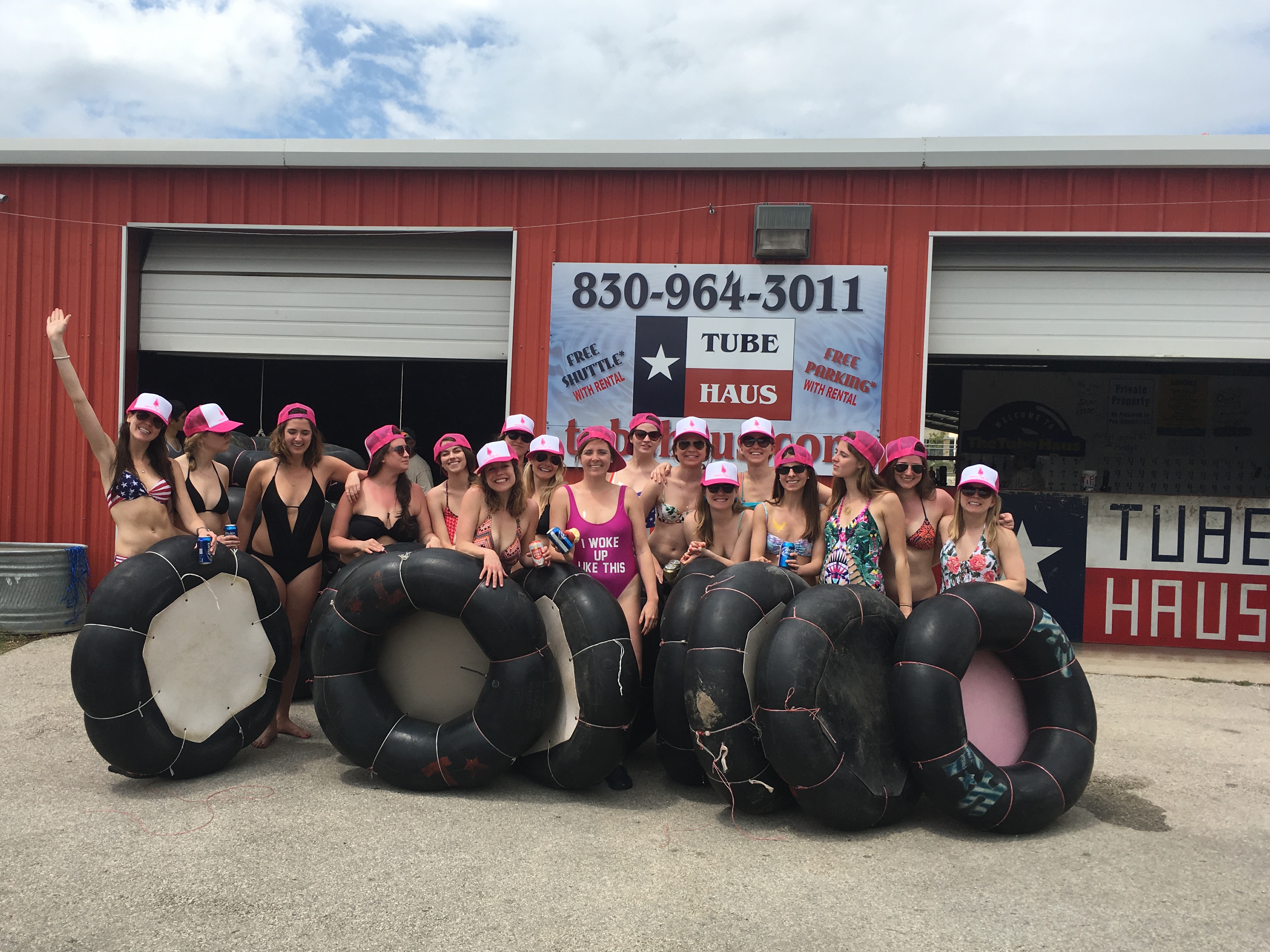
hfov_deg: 55.2
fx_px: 1211
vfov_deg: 42.9
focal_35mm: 33
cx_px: 554
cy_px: 496
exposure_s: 1/1748
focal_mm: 4.15
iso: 25
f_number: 2.2
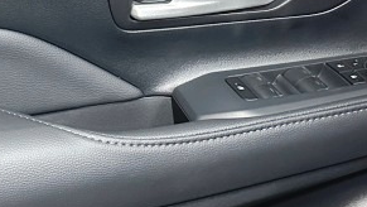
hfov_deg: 22.8
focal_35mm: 92
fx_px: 896
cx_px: 67
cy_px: 130
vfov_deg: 13.2
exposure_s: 1/40
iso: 800
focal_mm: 6.86
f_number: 1.78
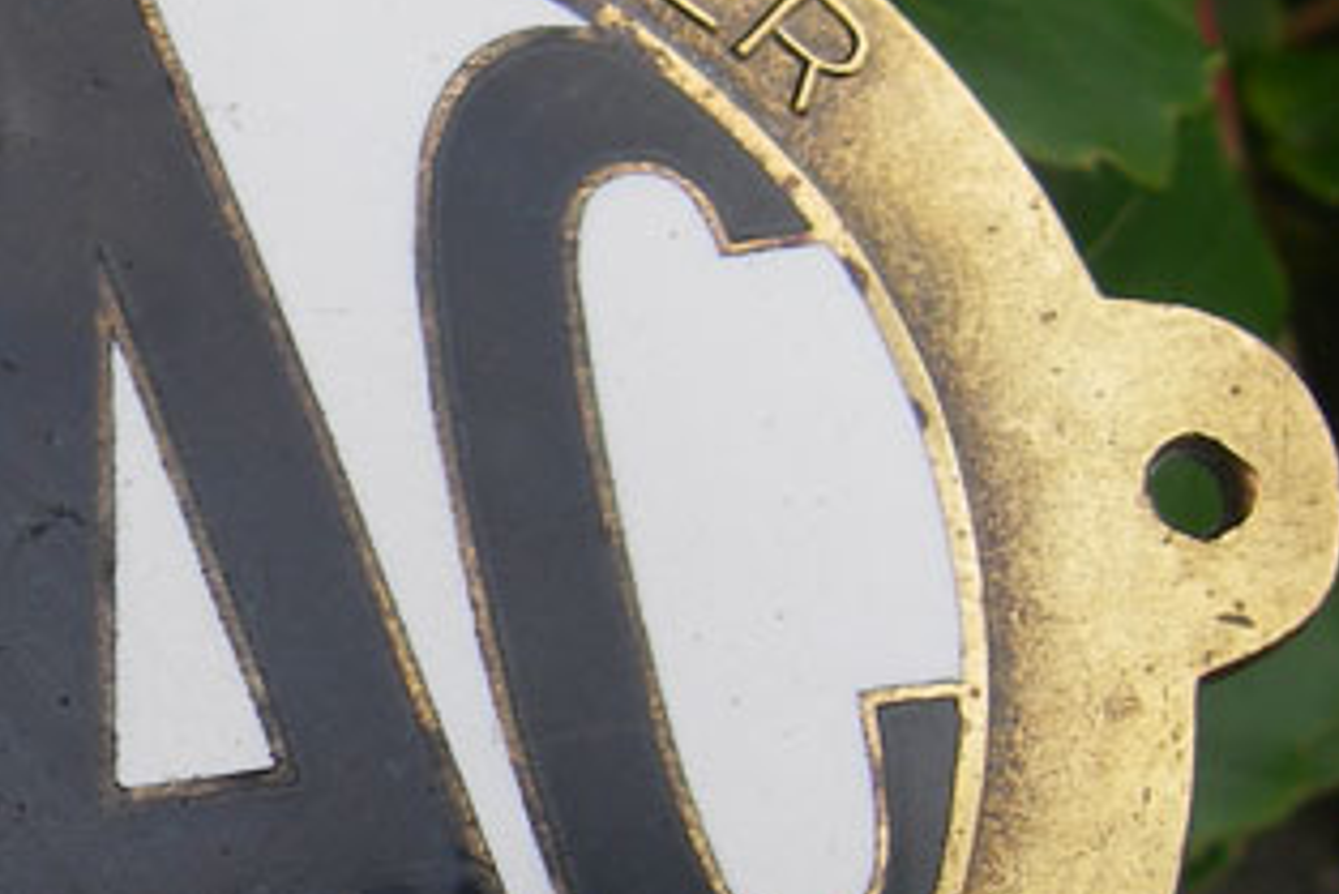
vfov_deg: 13.5
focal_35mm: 101
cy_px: 770
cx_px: -210
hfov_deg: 19.2
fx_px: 3758
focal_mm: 6.3
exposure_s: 1/250
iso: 64
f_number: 3.3
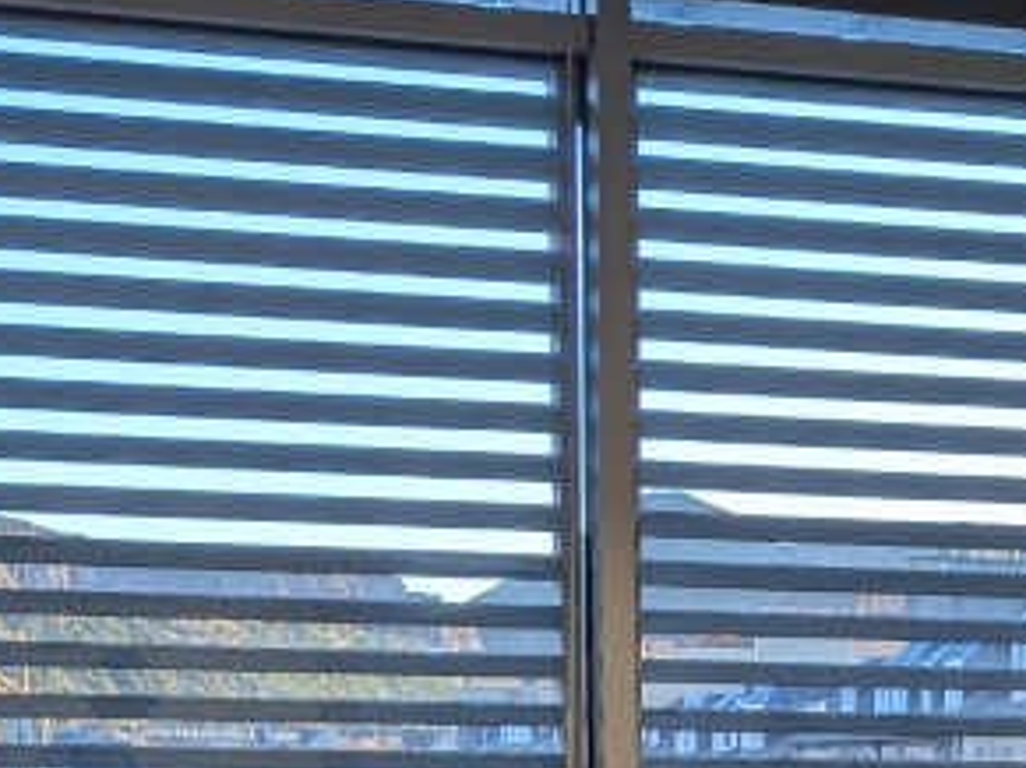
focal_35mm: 99
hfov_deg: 19.2
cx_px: 1051
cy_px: 1120
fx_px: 2933
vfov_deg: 14.1
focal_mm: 6.81
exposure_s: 1/193
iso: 51
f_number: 1.85
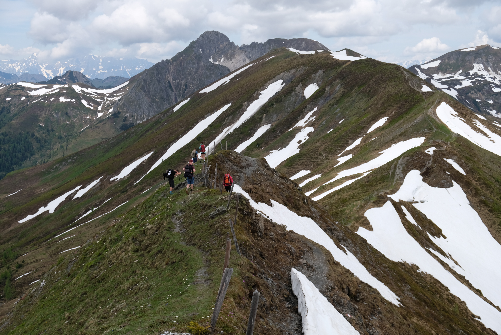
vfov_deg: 31.2
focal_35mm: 43
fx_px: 599
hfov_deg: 45.4
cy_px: 168
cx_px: 250
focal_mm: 28.9
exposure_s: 1/1000
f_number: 4.5
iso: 200
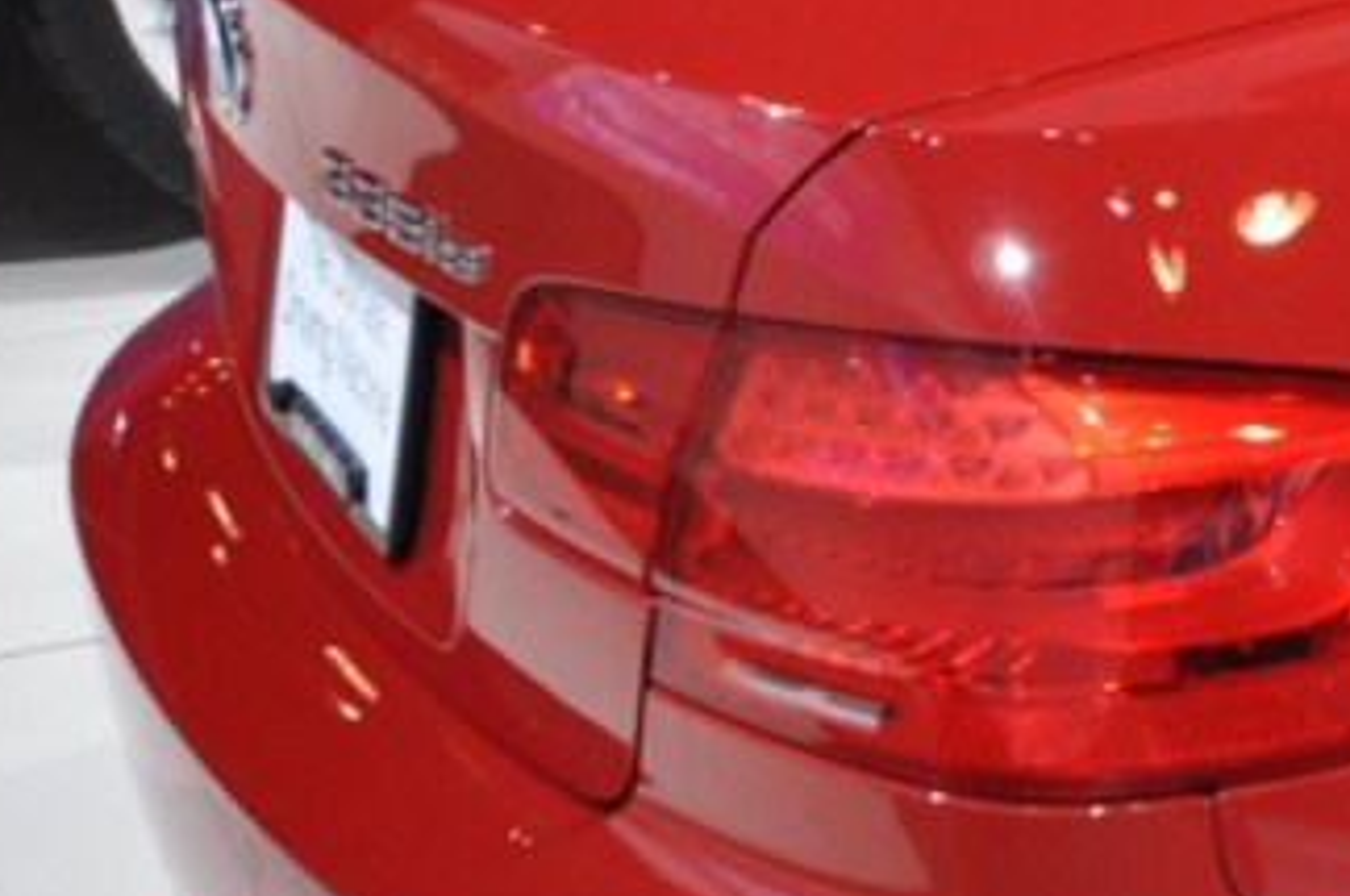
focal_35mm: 148
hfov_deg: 11.6
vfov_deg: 9.2
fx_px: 5542
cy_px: 506
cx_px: 3138
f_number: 5
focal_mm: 20
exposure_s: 1/100
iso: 400
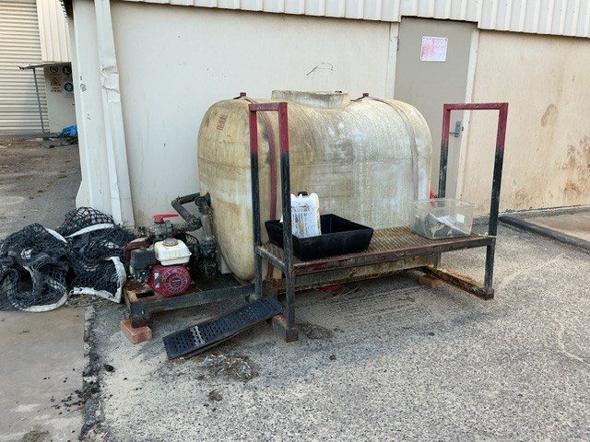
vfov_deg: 48.2
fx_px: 494
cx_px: 295
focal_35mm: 29
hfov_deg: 61.7
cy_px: 221
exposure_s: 1/215
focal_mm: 3
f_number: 1.8
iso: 20
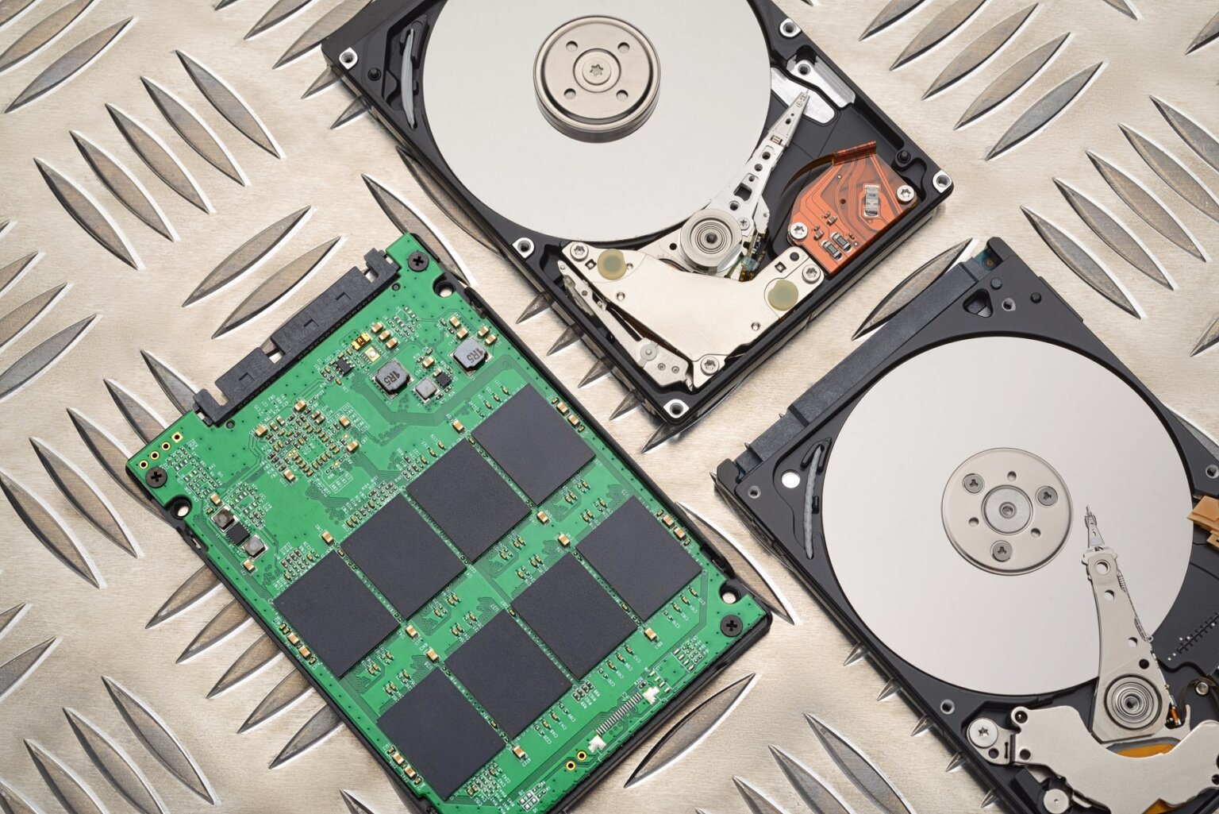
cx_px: 610
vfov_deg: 22.6
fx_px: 2032
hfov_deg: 33.4
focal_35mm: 60
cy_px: 407
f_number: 16
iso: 100
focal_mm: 60
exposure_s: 1/100
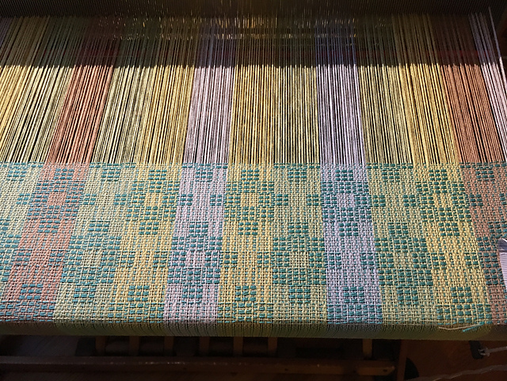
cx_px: 254
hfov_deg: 61.7
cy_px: 190
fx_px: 425
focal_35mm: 29
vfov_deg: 48.2
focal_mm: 4.15
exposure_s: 1/30
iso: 200
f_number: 2.2
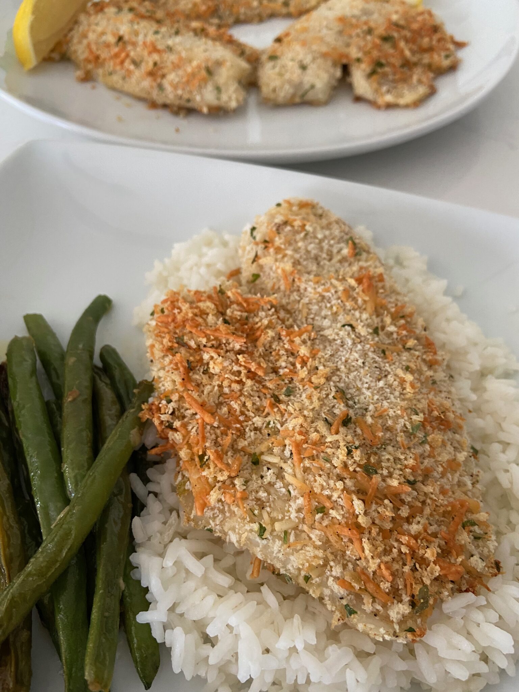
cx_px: 260
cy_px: 346
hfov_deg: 53.1
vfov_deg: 67.3
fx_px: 520
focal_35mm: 26
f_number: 1.8
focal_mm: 4.25
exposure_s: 1/60
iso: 320
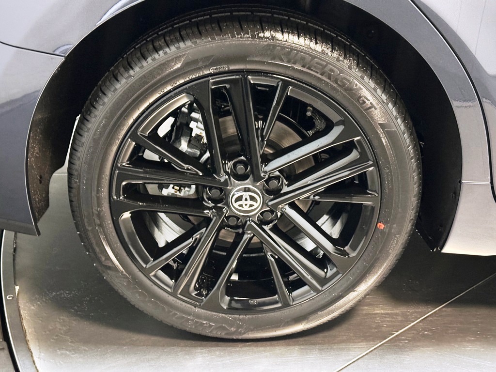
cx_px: 248
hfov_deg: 39.7
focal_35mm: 48
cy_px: 186
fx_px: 688
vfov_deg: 30.3
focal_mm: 6.86
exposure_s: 1/20
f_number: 1.78
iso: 640
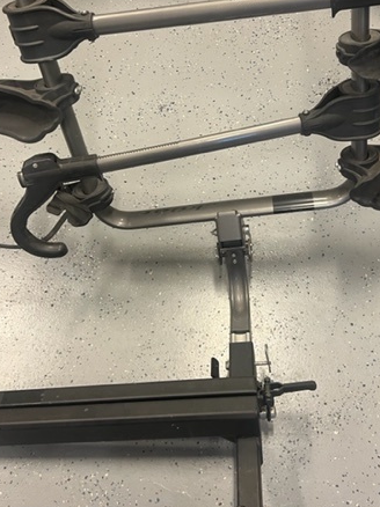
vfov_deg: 48.9
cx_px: 205
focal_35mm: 38
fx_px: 557
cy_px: 228
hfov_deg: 37.7
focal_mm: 5.7
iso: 200
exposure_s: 1/60
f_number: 1.5
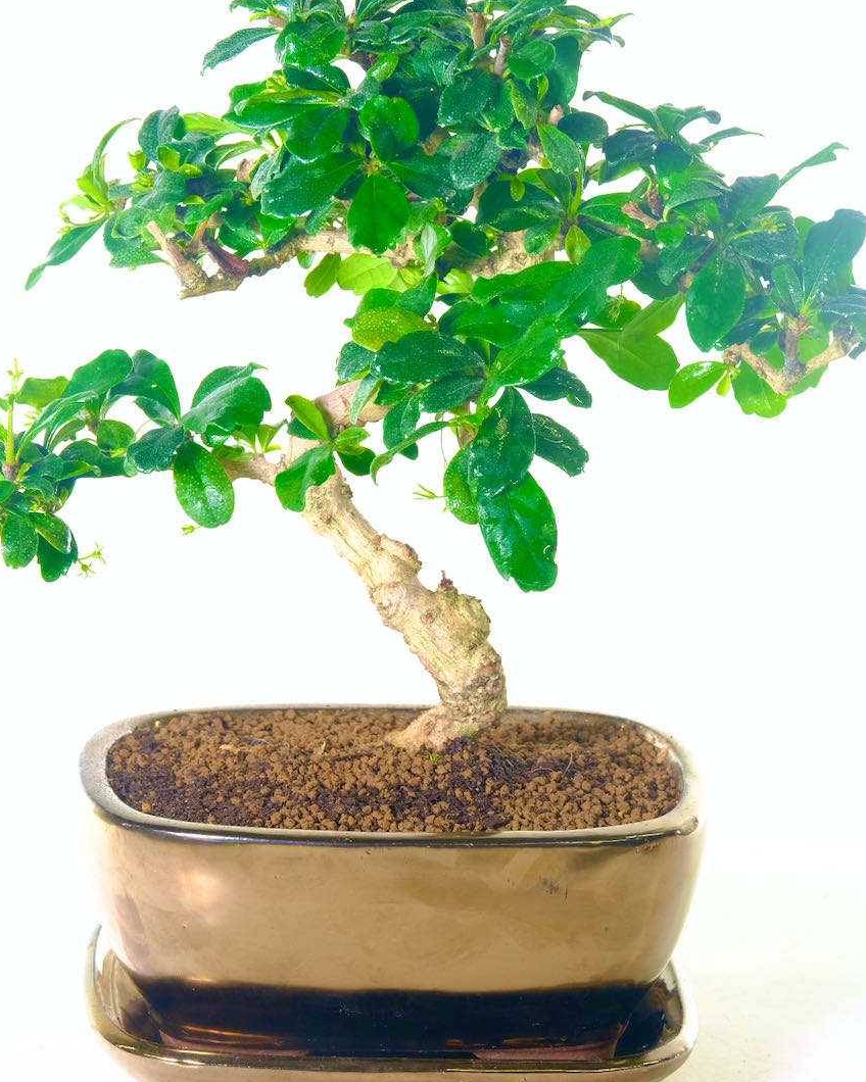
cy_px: 496
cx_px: 432
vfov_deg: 11.3
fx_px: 5446
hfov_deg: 9.1
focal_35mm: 170
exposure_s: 1/13
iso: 1600
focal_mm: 99.8
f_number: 11
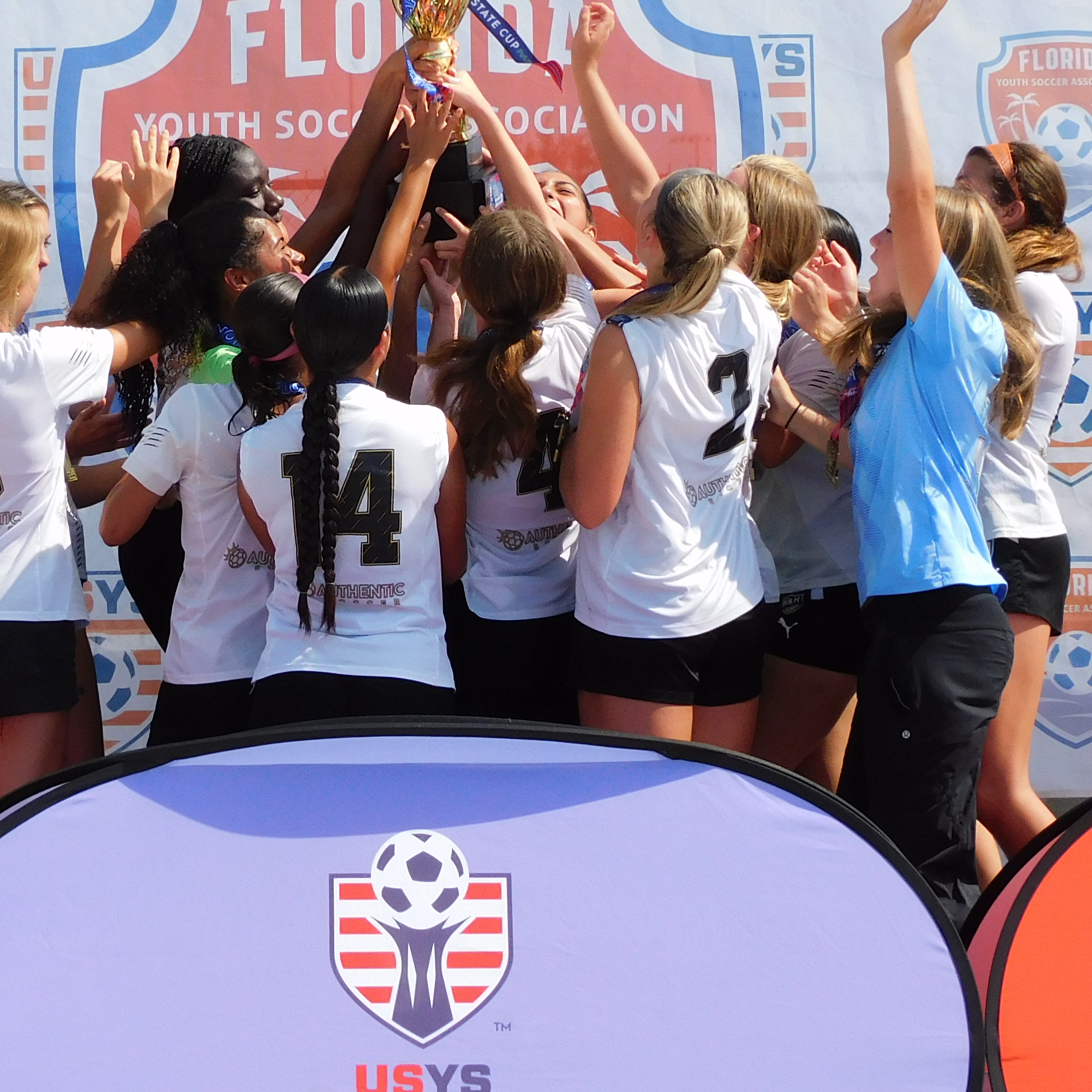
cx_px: 386
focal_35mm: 127
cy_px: 401
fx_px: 4533
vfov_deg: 13.7
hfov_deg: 13.7
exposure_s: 1/800
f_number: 4.2
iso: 125
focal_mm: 11.6
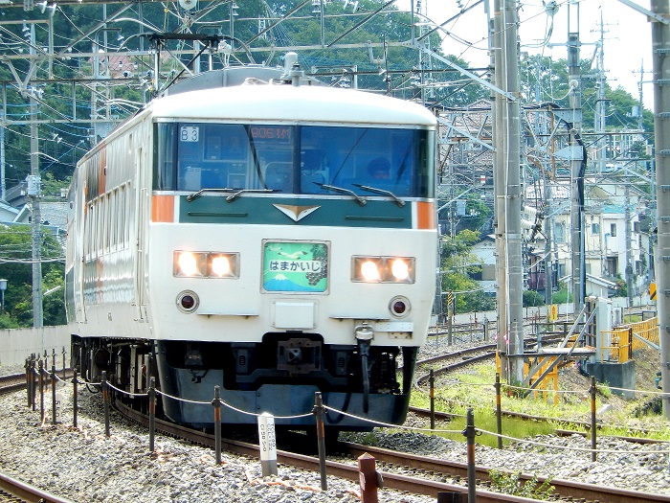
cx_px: 335
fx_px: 6426
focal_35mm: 332
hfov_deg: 6.0
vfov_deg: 4.5
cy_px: 252
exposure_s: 1/100
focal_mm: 59.5
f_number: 6
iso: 125
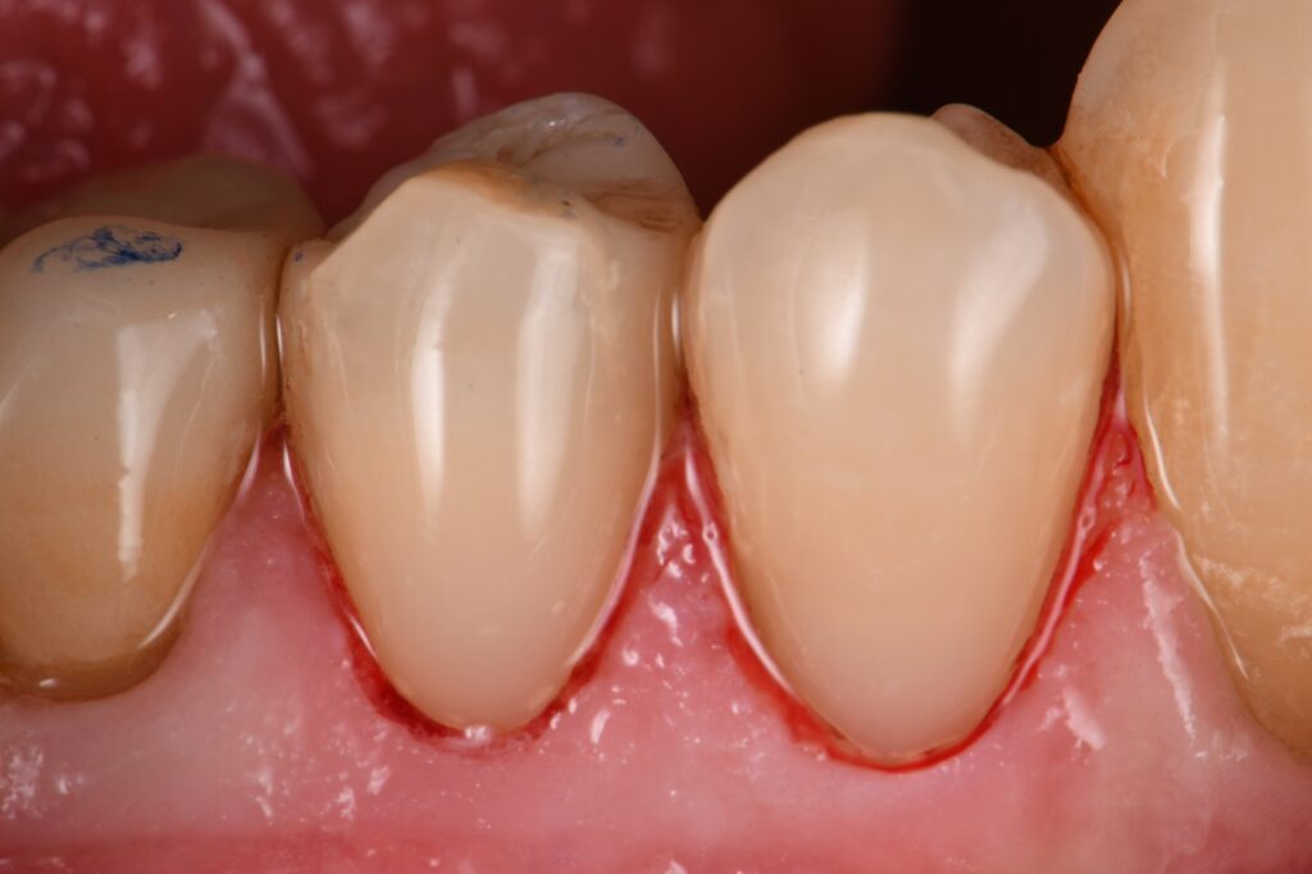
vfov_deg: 8.7
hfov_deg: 13.1
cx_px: 656
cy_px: 437
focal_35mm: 157
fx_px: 5720
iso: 200
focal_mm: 105
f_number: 32
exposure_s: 1/160
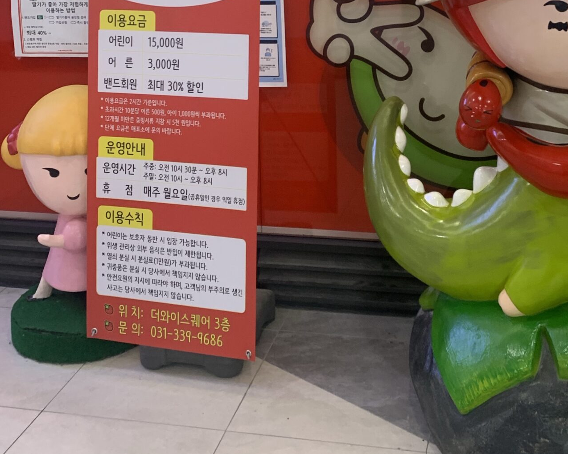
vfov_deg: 27.7
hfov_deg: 36.6
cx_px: 334
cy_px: -17
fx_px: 857
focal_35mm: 51
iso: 80
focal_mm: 4.25
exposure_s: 1/60
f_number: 1.8
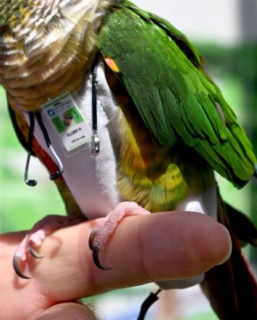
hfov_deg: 11.6
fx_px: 1263
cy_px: 81
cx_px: 58
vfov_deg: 14.4
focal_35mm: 133
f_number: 6.3
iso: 180
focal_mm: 50
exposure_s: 1/250
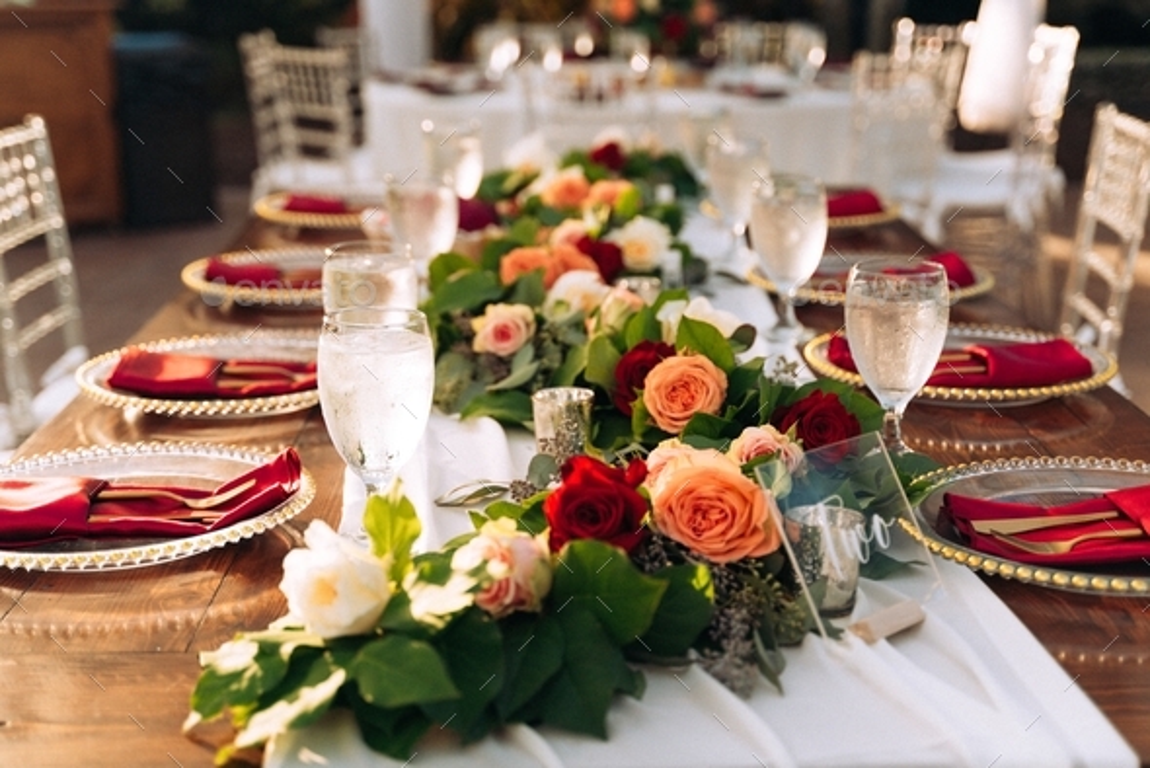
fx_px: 1694
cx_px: 575
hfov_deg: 37.5
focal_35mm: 53
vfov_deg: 25.5
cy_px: 384
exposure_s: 1/400
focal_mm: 53
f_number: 2.8
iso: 250
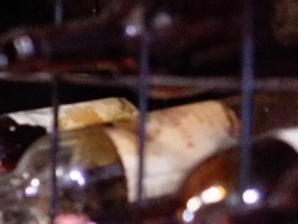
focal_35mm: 203
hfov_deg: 9.3
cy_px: 226
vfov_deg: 7.3
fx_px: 1749
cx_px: -215
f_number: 1.4
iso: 12500
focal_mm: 35
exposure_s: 1/125
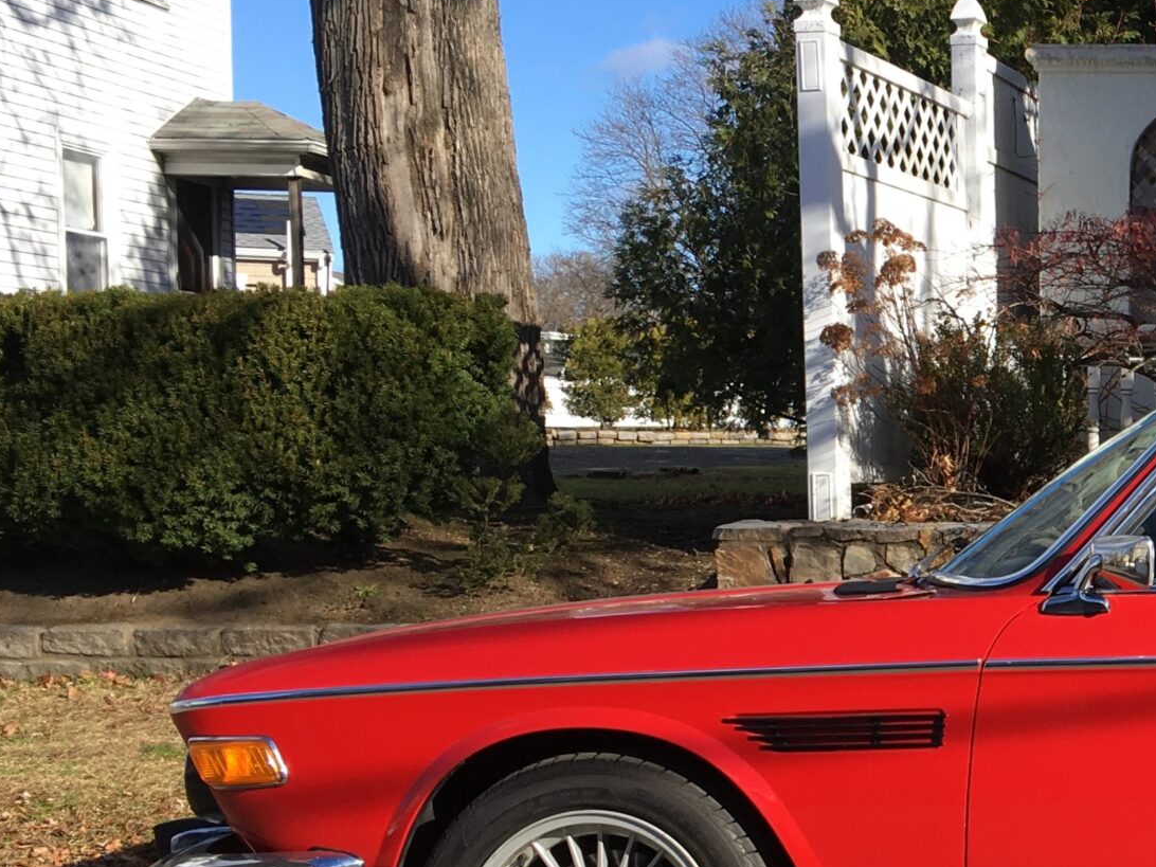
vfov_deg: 21.5
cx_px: 1349
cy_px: 585
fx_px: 2271
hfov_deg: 25.9
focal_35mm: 68
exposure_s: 1/855
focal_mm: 4.15
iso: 25
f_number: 2.2
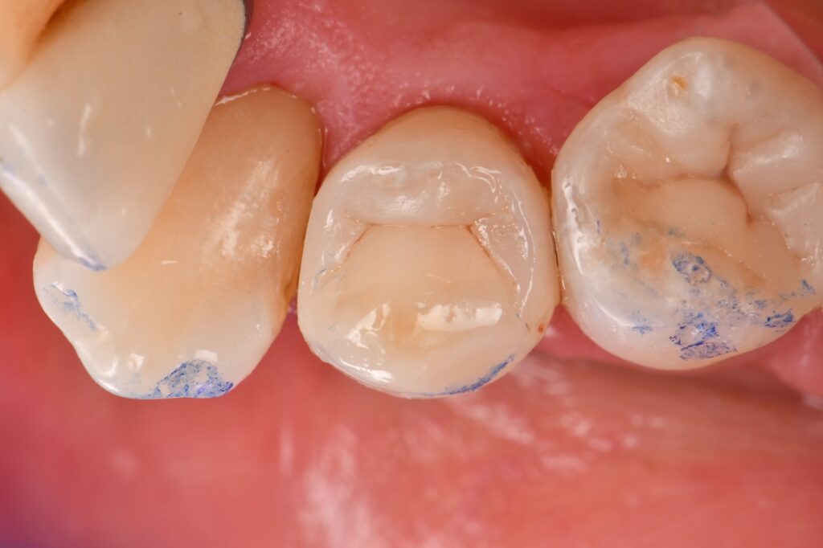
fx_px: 3588
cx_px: 412
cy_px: 274
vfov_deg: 8.7
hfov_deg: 13.1
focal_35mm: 157
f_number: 32
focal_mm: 105
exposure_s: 1/200
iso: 200
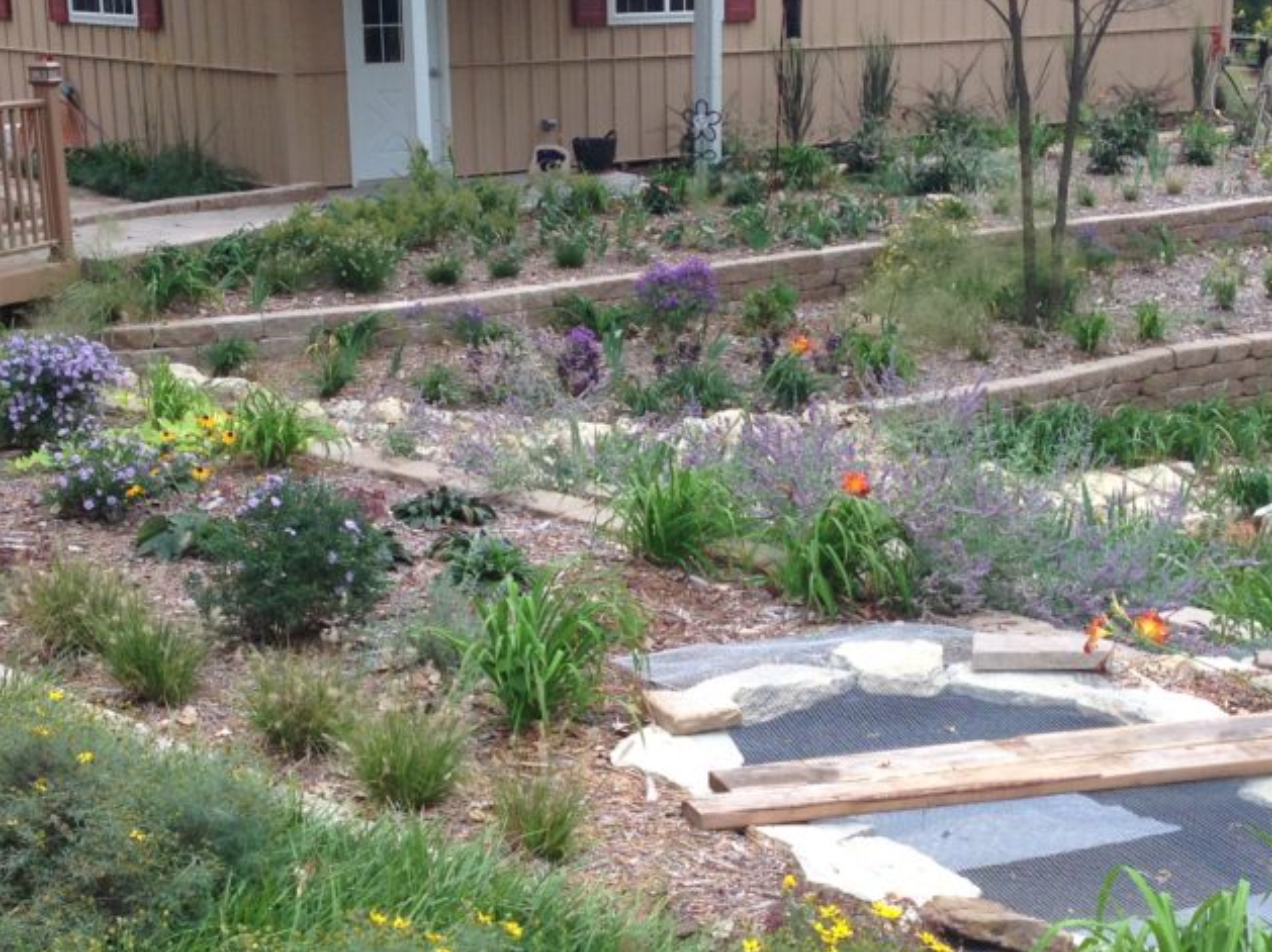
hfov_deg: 30.7
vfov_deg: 23.2
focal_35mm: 63
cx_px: 694
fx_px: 2314
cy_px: 576
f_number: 2.4
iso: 50
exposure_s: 1/341
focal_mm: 4.12
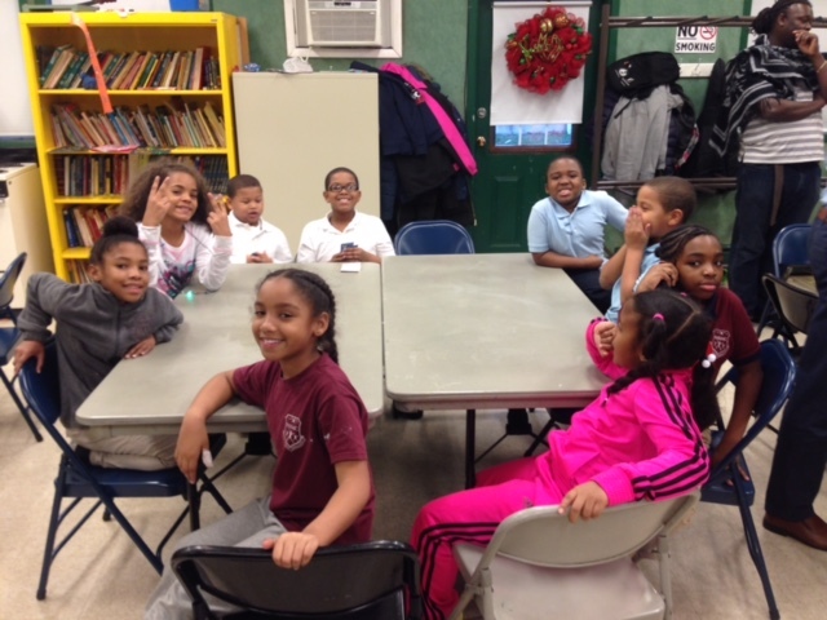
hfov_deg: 55.4
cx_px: 414
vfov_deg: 42.9
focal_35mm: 33
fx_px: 788
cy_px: 310
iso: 80
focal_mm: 4.12
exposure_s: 1/20
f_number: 2.4
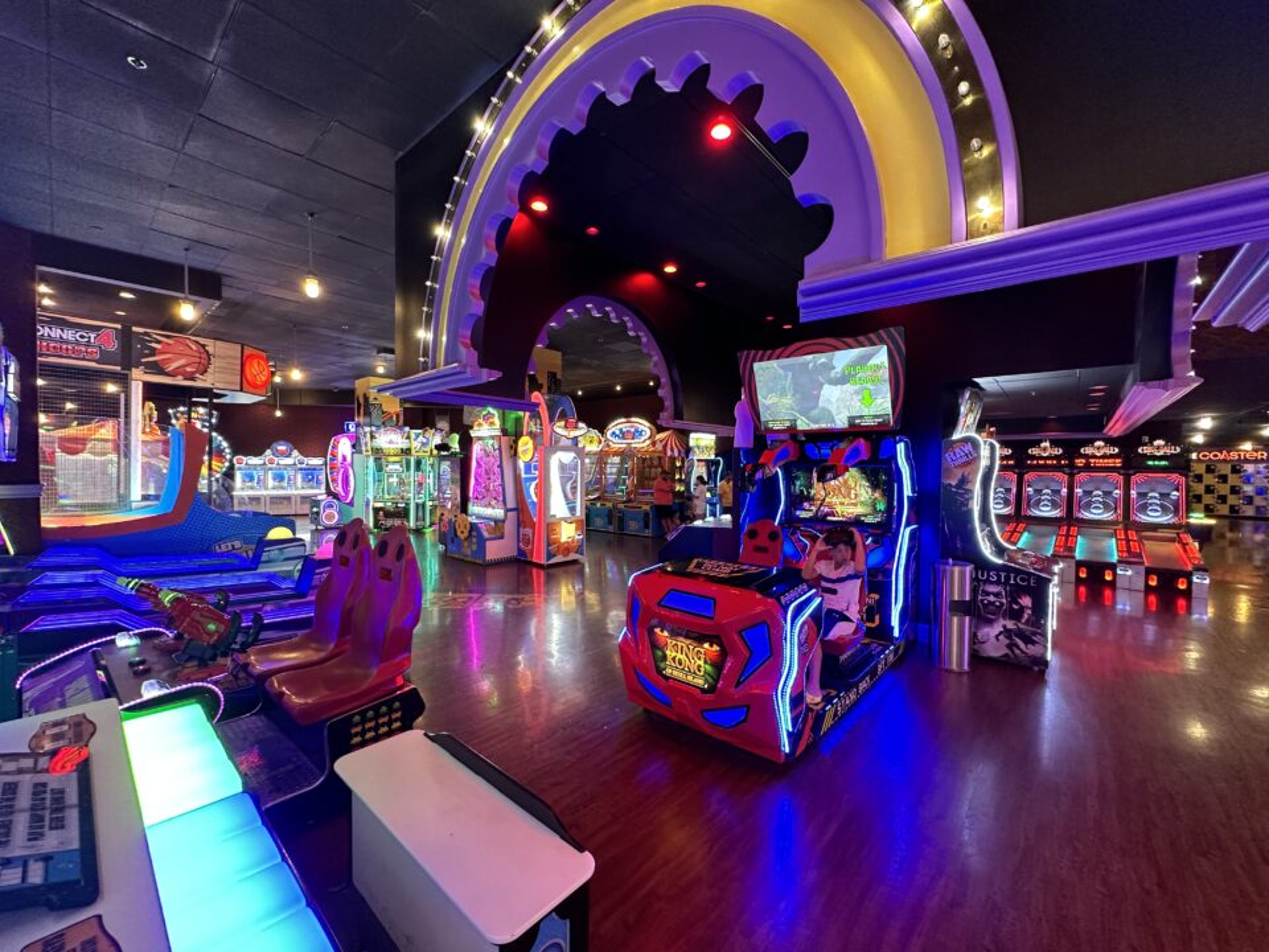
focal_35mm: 14
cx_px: 634
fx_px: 513
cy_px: 476
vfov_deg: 85.7
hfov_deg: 102.1
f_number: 2.2
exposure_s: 1/41
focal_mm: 2.22
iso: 250
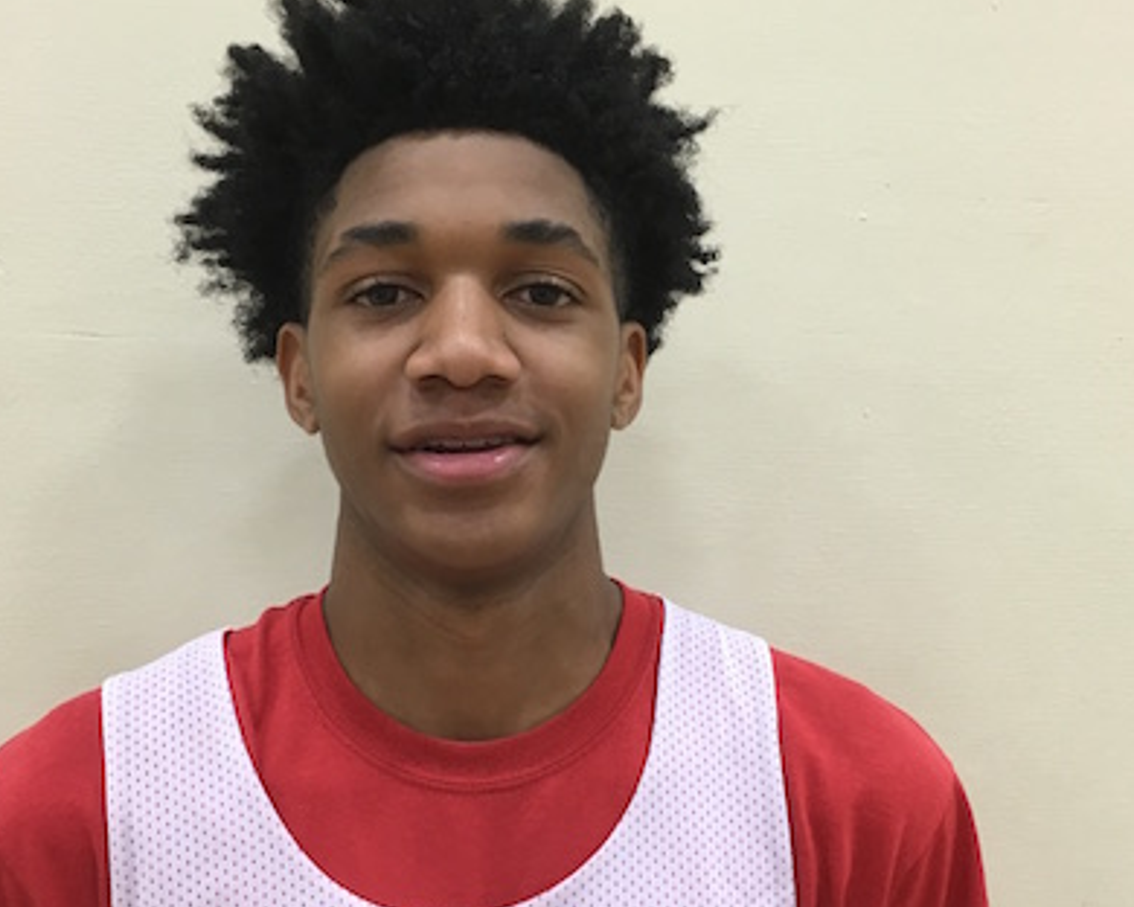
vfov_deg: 31.8
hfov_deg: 39.5
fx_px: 1577
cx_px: 576
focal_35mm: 47
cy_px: 602
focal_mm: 4.15
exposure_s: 1/30
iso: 80
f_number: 2.2
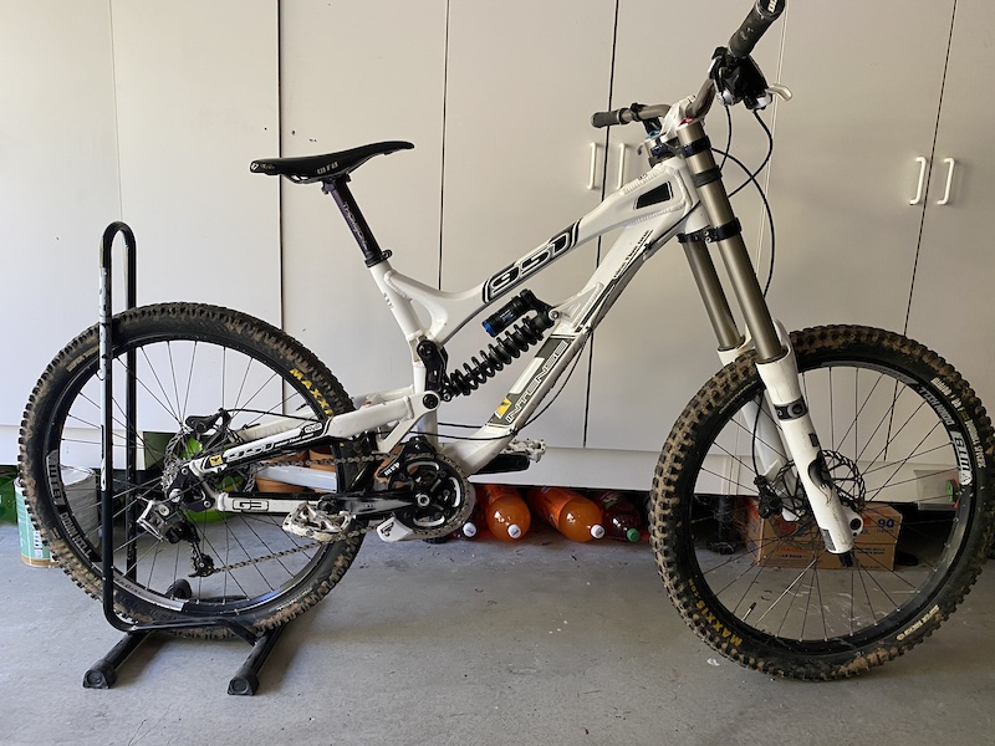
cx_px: 498
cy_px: 373
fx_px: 747
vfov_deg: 53.1
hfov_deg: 67.3
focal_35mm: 26
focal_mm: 4.25
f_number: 1.8
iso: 125
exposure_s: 1/78
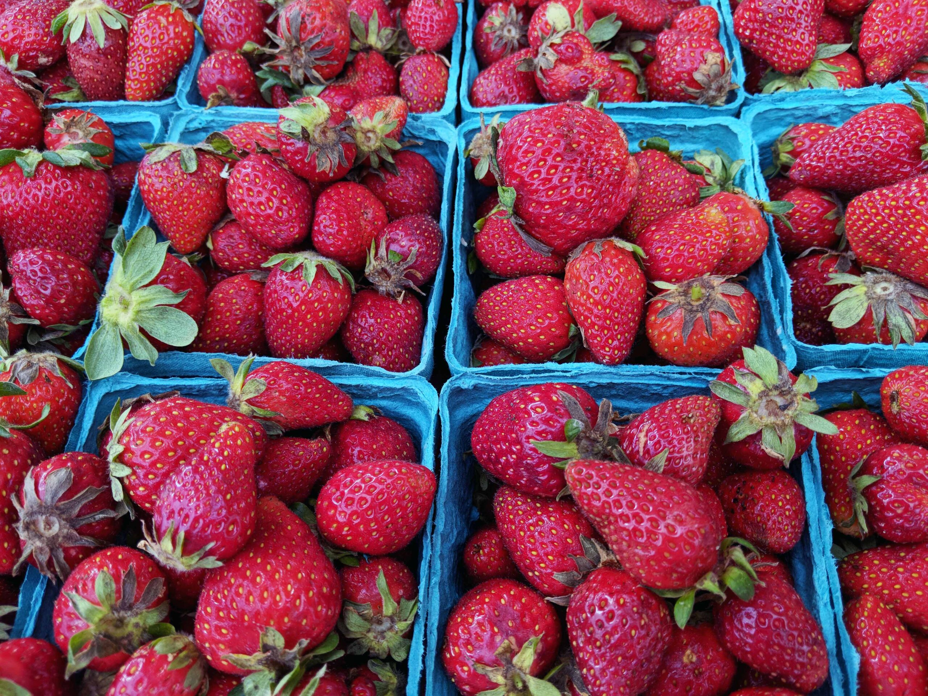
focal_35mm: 27
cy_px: 348
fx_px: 724
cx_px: 464
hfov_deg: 65.3
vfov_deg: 51.4
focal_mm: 4.44
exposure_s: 1/390
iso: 52
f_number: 1.8
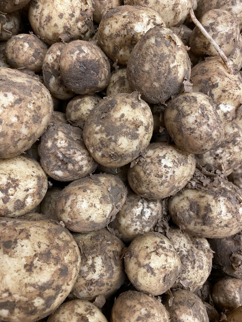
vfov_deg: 67.3
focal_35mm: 26
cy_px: 161
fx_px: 242
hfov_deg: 53.1
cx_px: 121
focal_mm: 4.25
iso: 250
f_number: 1.8
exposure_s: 1/50
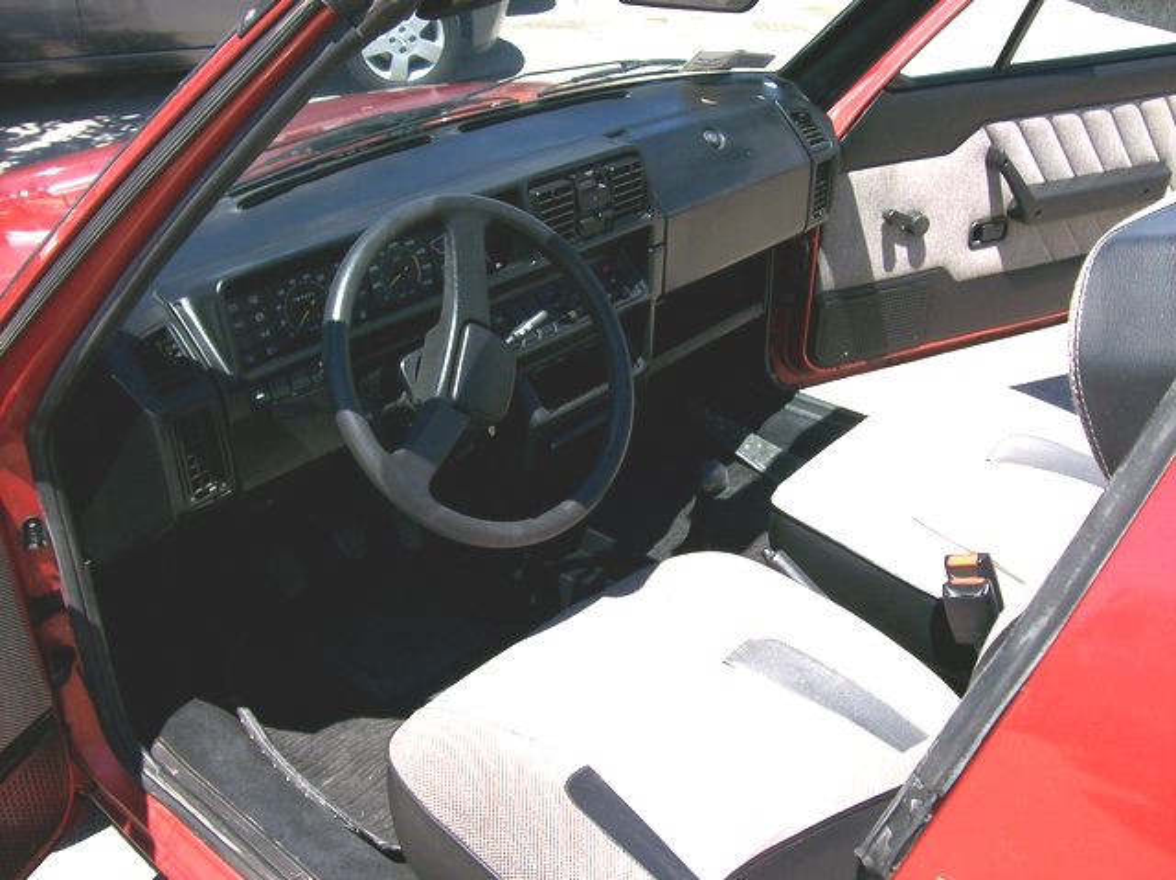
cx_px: 588
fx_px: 1222
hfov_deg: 51.4
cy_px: 440
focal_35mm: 36
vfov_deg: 39.6
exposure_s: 1/316
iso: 80
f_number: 4.8
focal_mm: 6
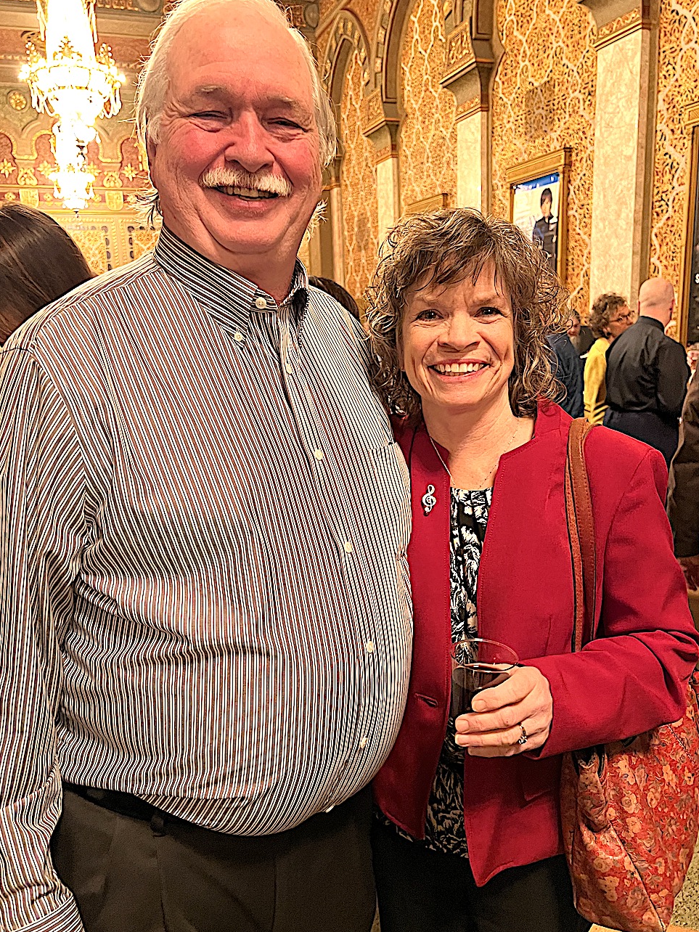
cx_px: 356
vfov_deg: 65.3
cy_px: 457
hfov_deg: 51.4
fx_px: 727
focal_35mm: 27
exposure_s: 1/40
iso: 400
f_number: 1.5
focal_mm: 5.7
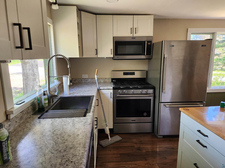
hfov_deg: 73.9
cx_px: 112
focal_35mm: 23
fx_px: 149
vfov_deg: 58.9
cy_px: 84
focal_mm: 6.4
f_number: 1.8
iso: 200
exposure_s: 1/180
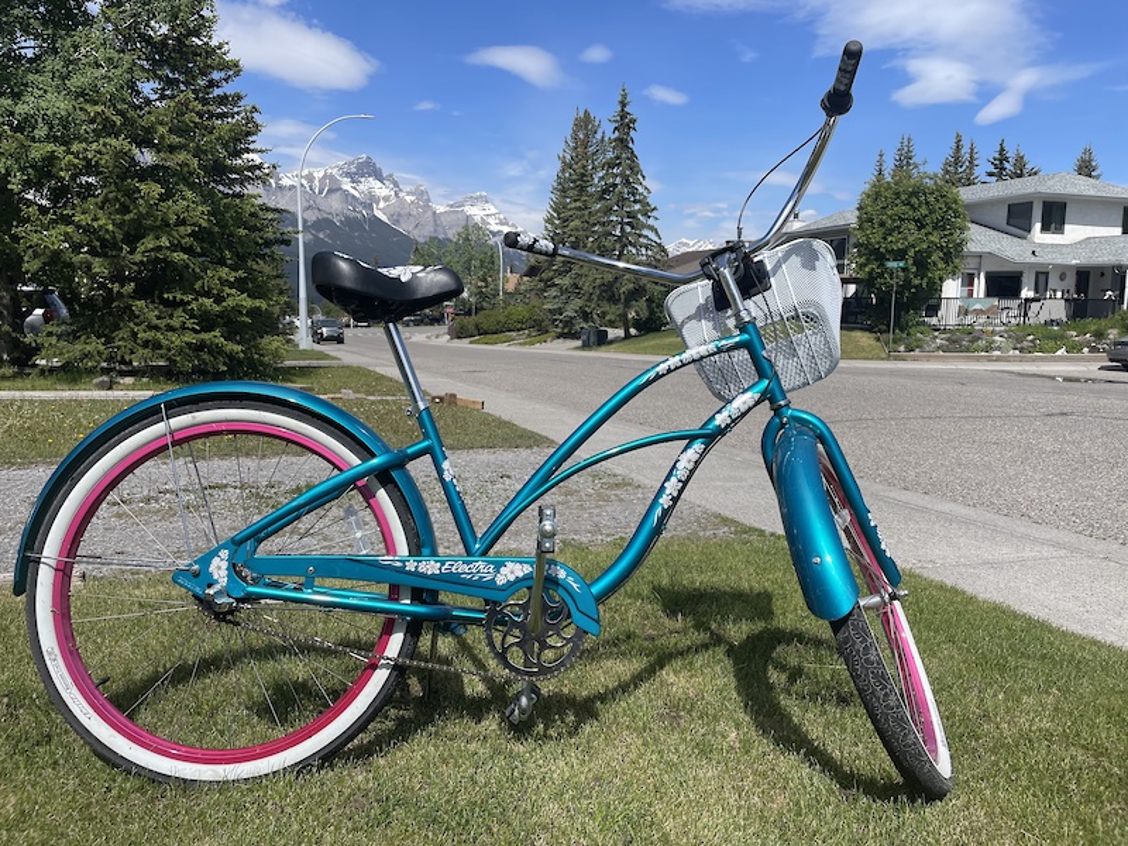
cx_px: 564
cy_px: 423
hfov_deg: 67.3
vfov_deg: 53.1
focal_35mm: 26
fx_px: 847
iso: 32
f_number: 1.6
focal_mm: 4.2
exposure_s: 1/3861
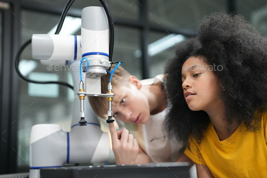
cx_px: 134
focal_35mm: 50
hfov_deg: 39.6
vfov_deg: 27.0
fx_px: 371
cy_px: 89
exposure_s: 1/193
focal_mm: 50
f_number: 1.8
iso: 1000
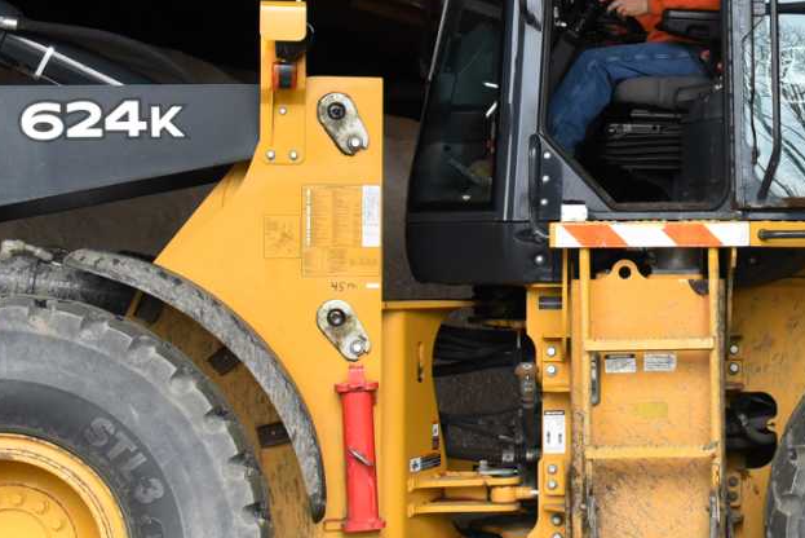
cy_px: 191
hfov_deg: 21.3
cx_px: 833
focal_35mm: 92
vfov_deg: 14.9
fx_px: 2058
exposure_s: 1/1250
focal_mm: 28
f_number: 6.3
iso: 4000
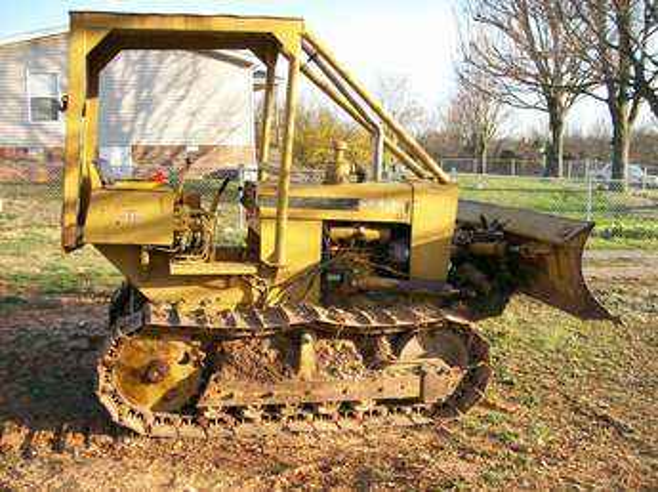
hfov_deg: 51.4
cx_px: 329
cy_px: 246
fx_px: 684
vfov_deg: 39.6
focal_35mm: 36
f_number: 2.7
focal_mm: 6
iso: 80
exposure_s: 1/299
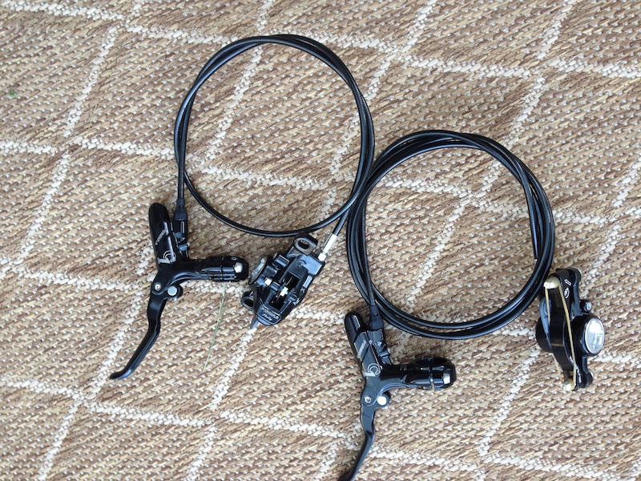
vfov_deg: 40.7
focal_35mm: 35
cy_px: 240
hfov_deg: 52.6
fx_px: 648
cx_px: 320
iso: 80
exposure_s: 1/20
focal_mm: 4.28
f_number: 2.4
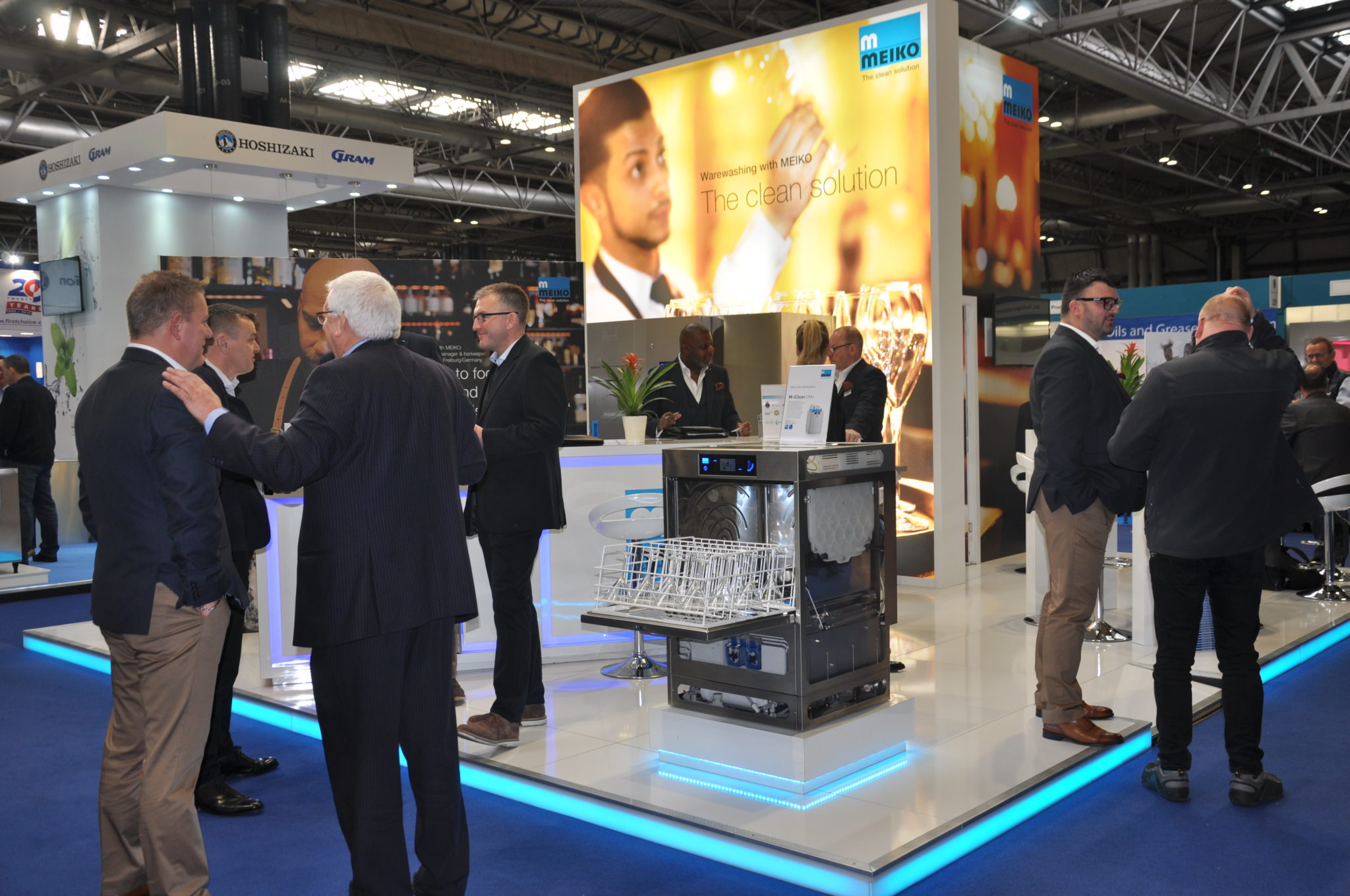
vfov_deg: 39.9
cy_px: 448
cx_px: 675
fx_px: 1236
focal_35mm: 33
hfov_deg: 57.3
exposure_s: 1/60
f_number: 3.8
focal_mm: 22
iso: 200
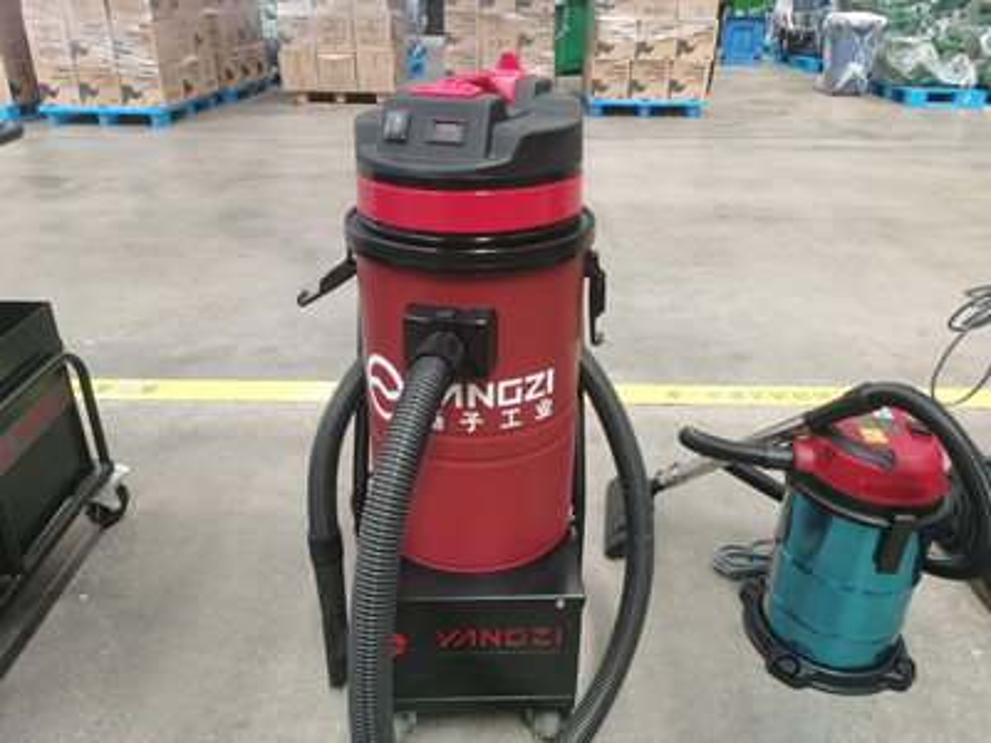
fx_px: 773
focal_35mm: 27
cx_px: 496
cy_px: 372
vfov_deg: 51.4
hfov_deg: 65.3
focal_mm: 5.56
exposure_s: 1/100
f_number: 1.6
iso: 100
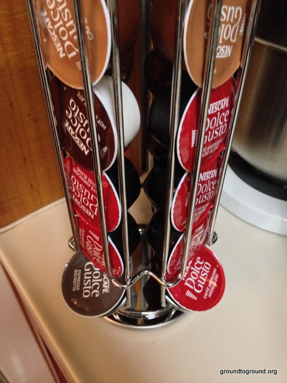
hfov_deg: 40.7
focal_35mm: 35
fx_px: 387
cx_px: 144
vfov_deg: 52.6
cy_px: 192
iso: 800
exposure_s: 1/15
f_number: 2.4
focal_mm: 4.28
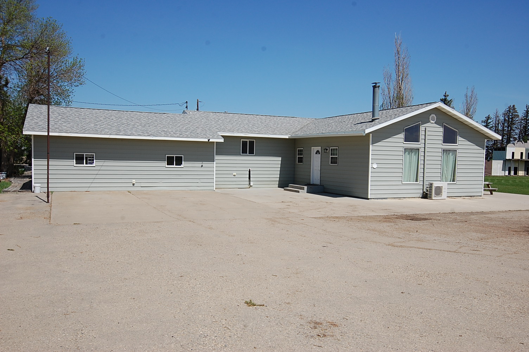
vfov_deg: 43.5
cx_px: 264
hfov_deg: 62.0
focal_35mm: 30
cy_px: 176
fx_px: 440
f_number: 10
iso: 200
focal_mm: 20
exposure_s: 1/400
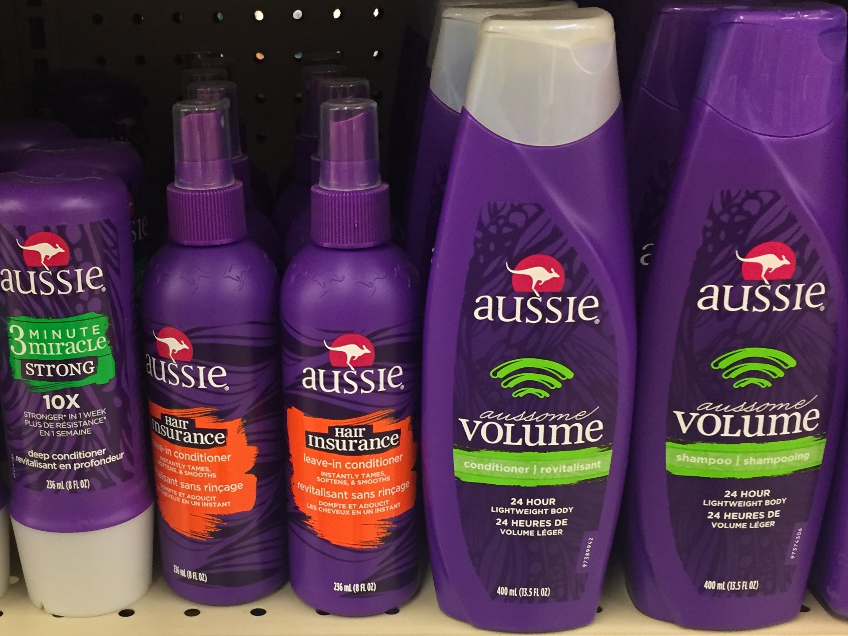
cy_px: 386
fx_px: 1151
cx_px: 282
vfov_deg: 30.8
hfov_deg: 39.9
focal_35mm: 47
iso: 200
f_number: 2.2
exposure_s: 1/33
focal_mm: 4.15
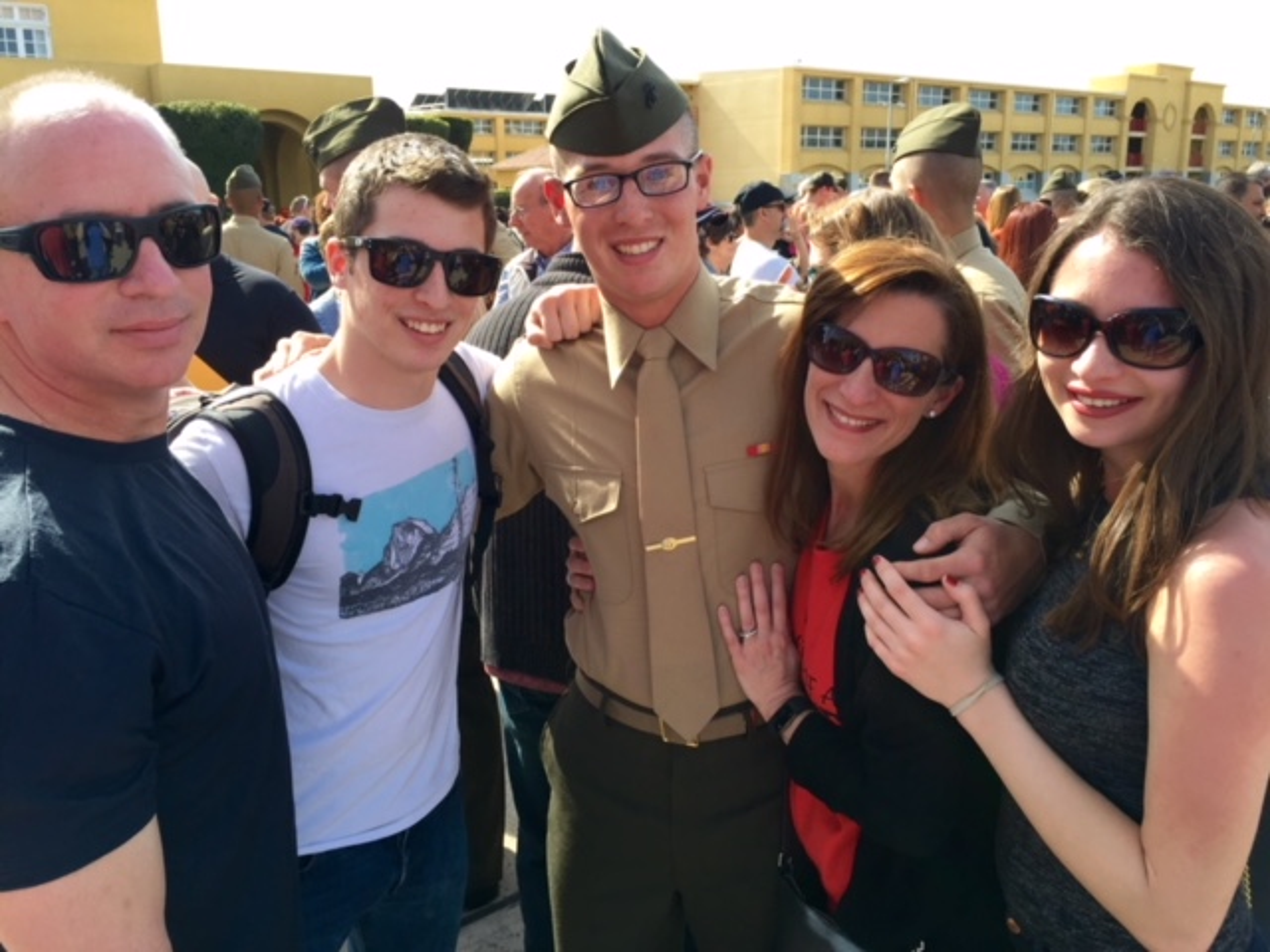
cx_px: 635
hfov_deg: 61.7
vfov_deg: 48.2
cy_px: 476
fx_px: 1064
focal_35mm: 29
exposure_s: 1/599
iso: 32
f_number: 2.2
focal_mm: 4.15
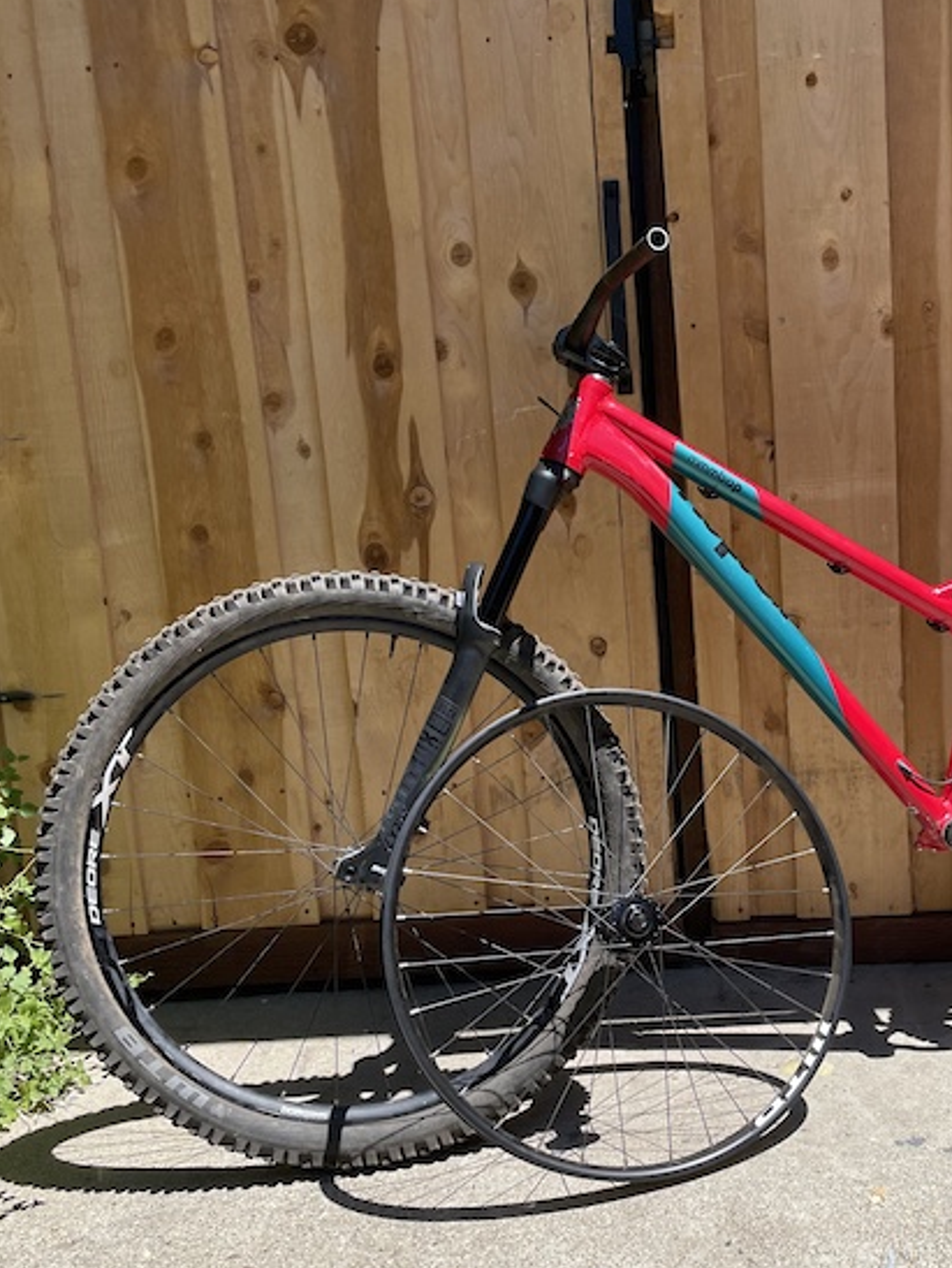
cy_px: 742
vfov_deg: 48.7
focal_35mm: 38
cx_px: 690
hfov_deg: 37.0
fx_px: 1392
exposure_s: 1/2398
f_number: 1.6
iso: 32
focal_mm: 4.2
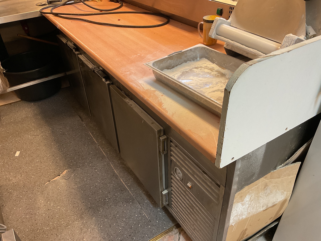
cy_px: 120
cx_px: 160
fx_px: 269
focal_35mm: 29
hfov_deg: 61.7
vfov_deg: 48.2
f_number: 1.8
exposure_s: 1/50
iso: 80
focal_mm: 3
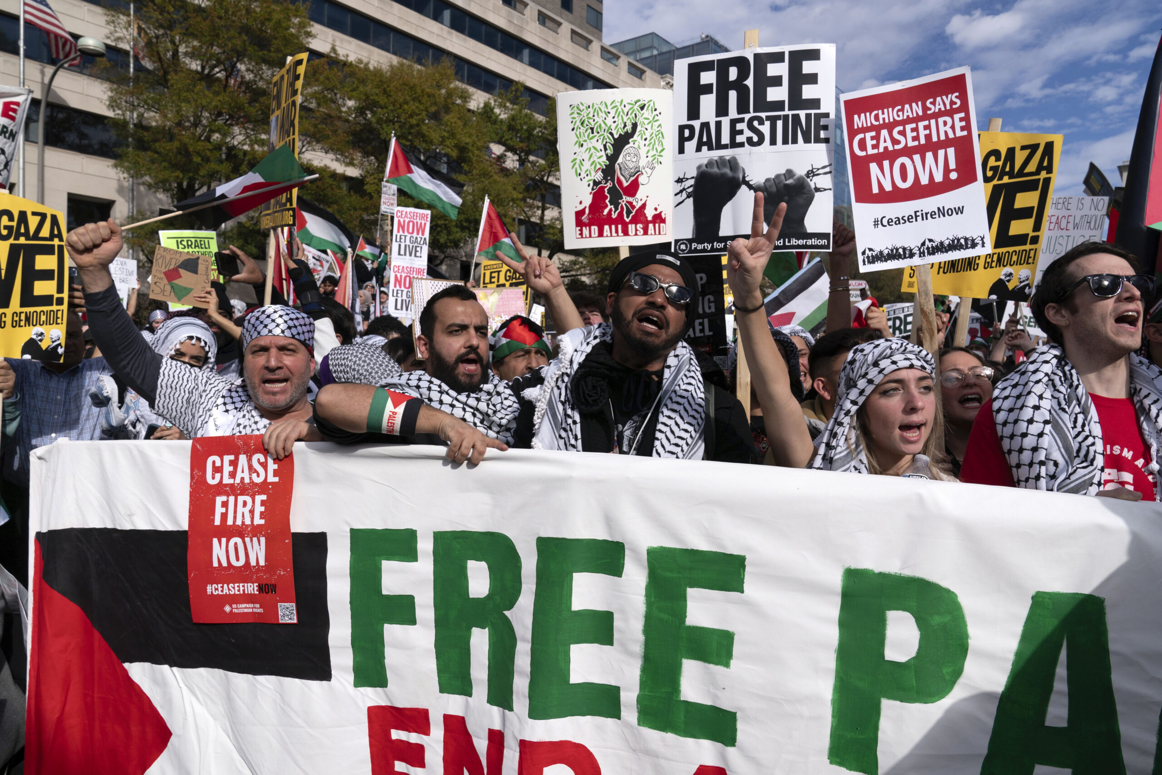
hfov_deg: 73.7
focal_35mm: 24
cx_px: 581
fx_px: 775
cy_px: 388
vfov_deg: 53.1
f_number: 9
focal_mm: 24
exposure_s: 1/640
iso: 100
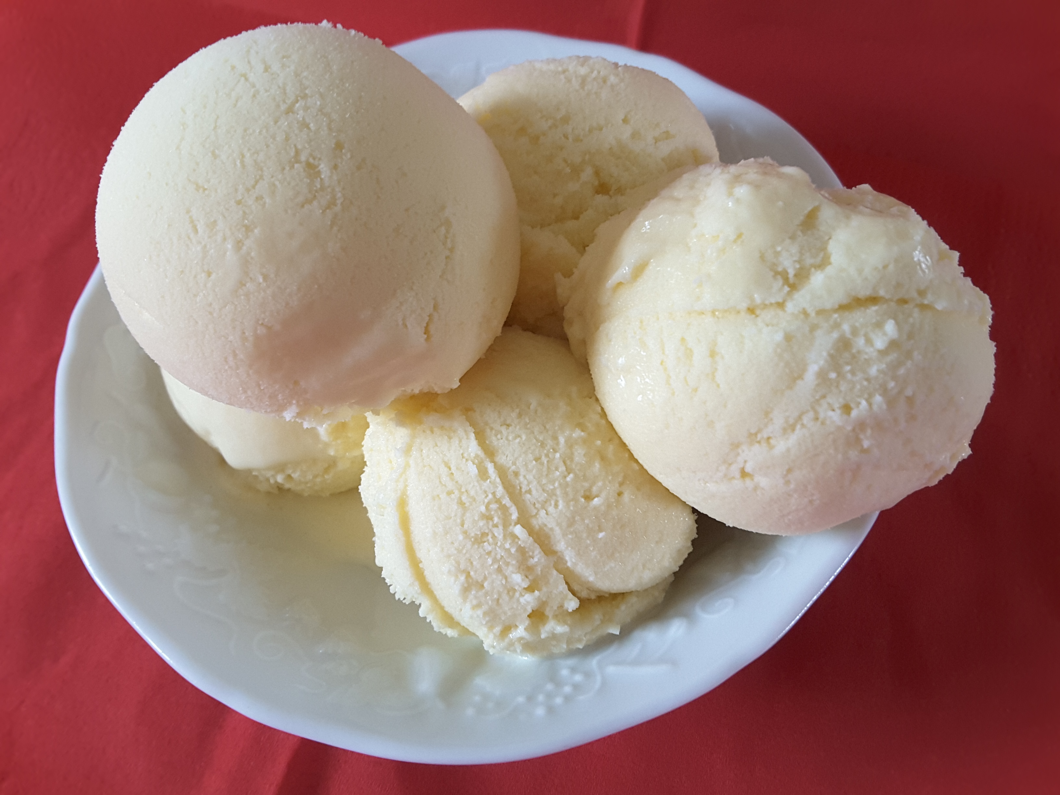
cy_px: 398
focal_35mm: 31
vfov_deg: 45.4
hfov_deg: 58.4
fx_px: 949
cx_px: 530
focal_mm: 2.9
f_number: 1.9
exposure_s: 1/30
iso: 100
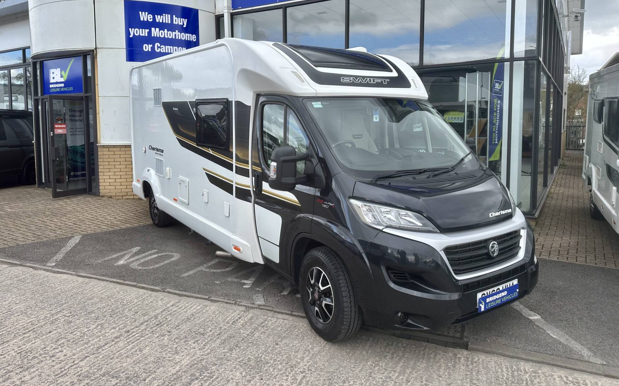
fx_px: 439
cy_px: 152
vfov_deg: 47.3
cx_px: 305
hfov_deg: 70.4
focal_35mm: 26
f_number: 1.78
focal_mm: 6.86
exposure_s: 1/962
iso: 80
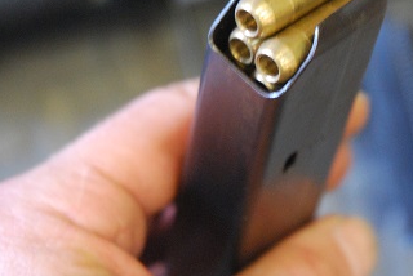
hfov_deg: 10.4
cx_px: 299
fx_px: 2262
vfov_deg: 7.0
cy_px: 41
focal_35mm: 197
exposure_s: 1/40
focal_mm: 70
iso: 1600
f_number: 4.5
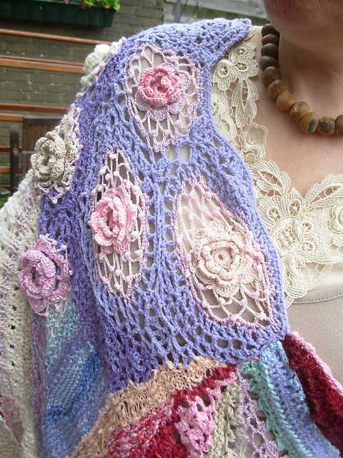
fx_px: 502
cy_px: 229
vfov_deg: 49.0
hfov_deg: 37.7
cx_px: 172
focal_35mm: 38
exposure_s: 1/93.2
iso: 50
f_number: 2.9
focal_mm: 6.3
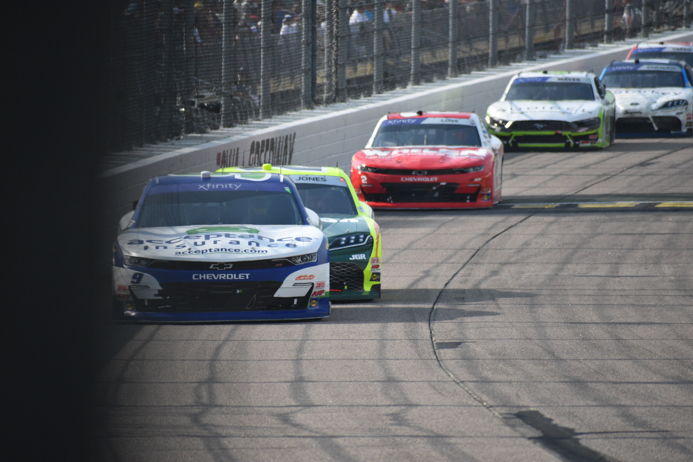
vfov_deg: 3.1
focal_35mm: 450
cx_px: 346
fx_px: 8662
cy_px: 231
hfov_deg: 4.6
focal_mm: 300
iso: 800
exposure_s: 1/2500
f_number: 6.3
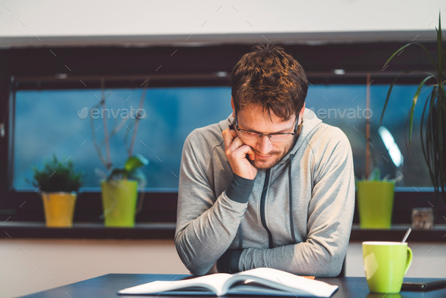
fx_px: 1054
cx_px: 223
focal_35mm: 85
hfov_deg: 23.9
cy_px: 149
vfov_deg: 16.1
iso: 800
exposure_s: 1/125
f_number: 2.2
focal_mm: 85
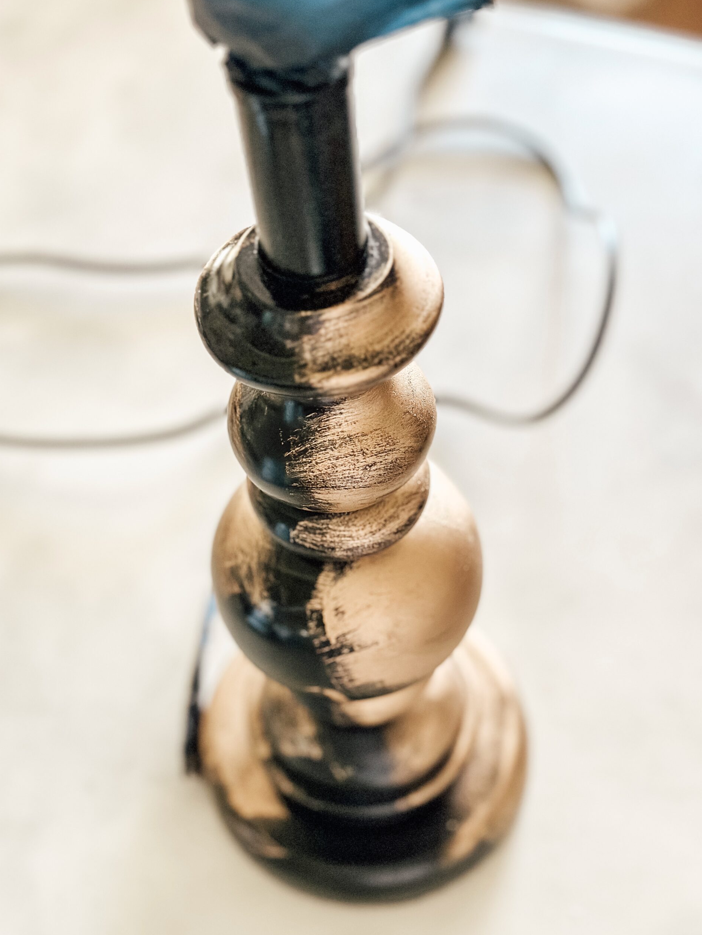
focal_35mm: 49
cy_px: 466
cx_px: 345
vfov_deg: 38.9
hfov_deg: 29.7
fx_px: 1325
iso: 400
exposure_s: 1/50
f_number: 1.8
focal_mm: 6.86
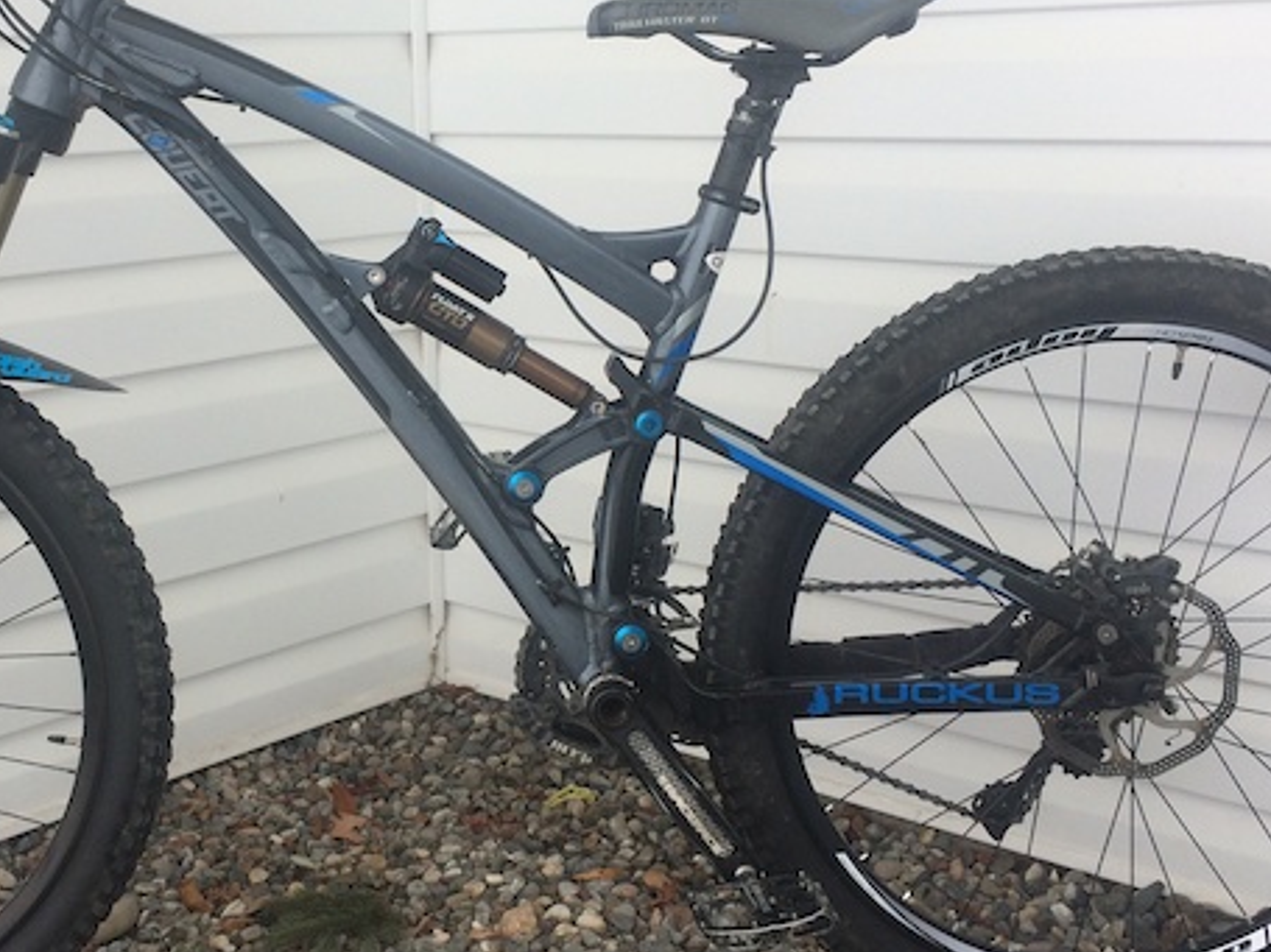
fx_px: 1872
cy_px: 449
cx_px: 427
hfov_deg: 37.1
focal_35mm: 51
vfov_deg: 28.5
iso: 32
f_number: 2.2
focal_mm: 4.15
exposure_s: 1/540
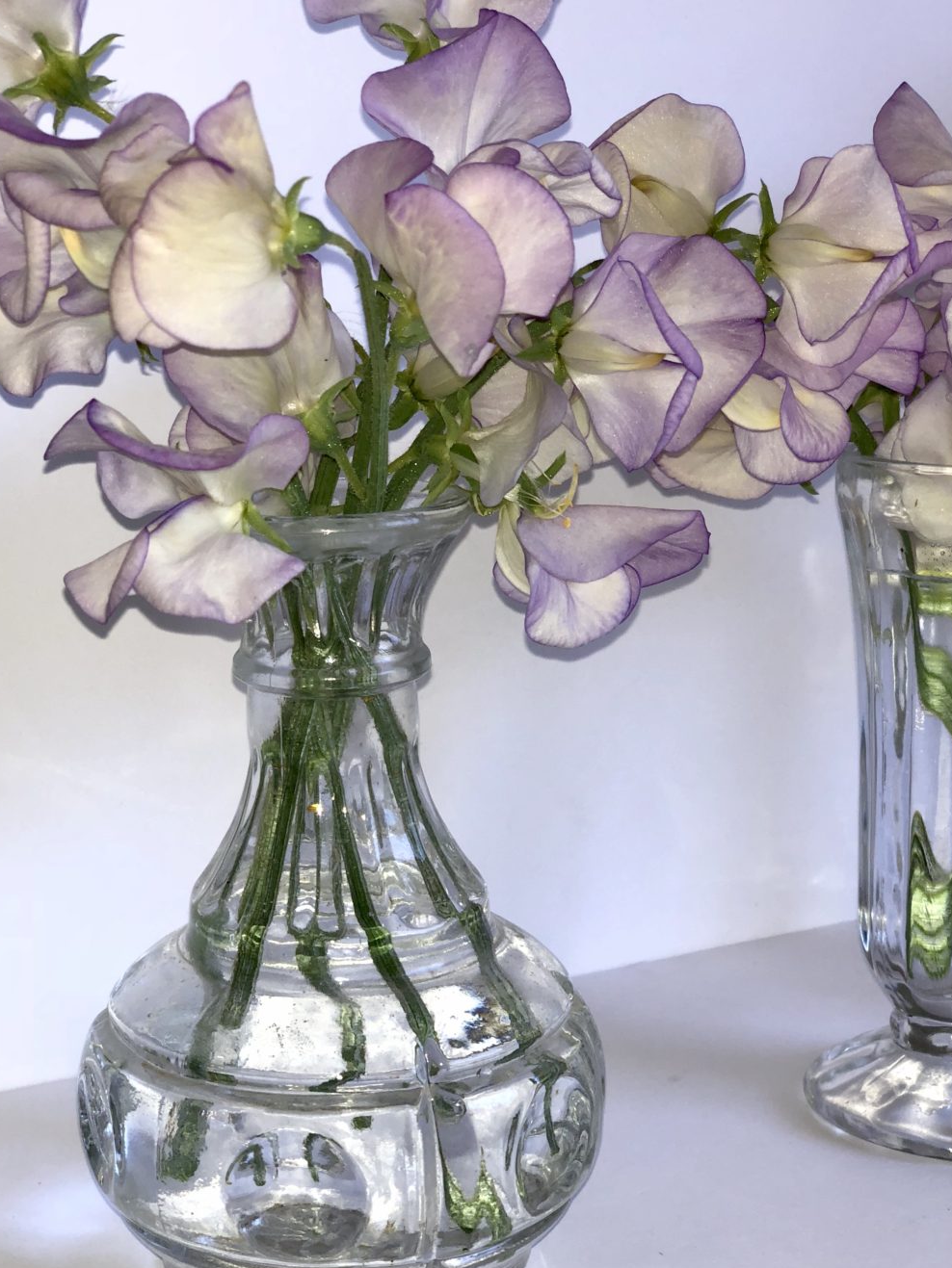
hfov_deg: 24.4
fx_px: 2200
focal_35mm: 60
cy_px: 670
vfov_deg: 32.2
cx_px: 413
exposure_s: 1/60
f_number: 2.4
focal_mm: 6
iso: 16
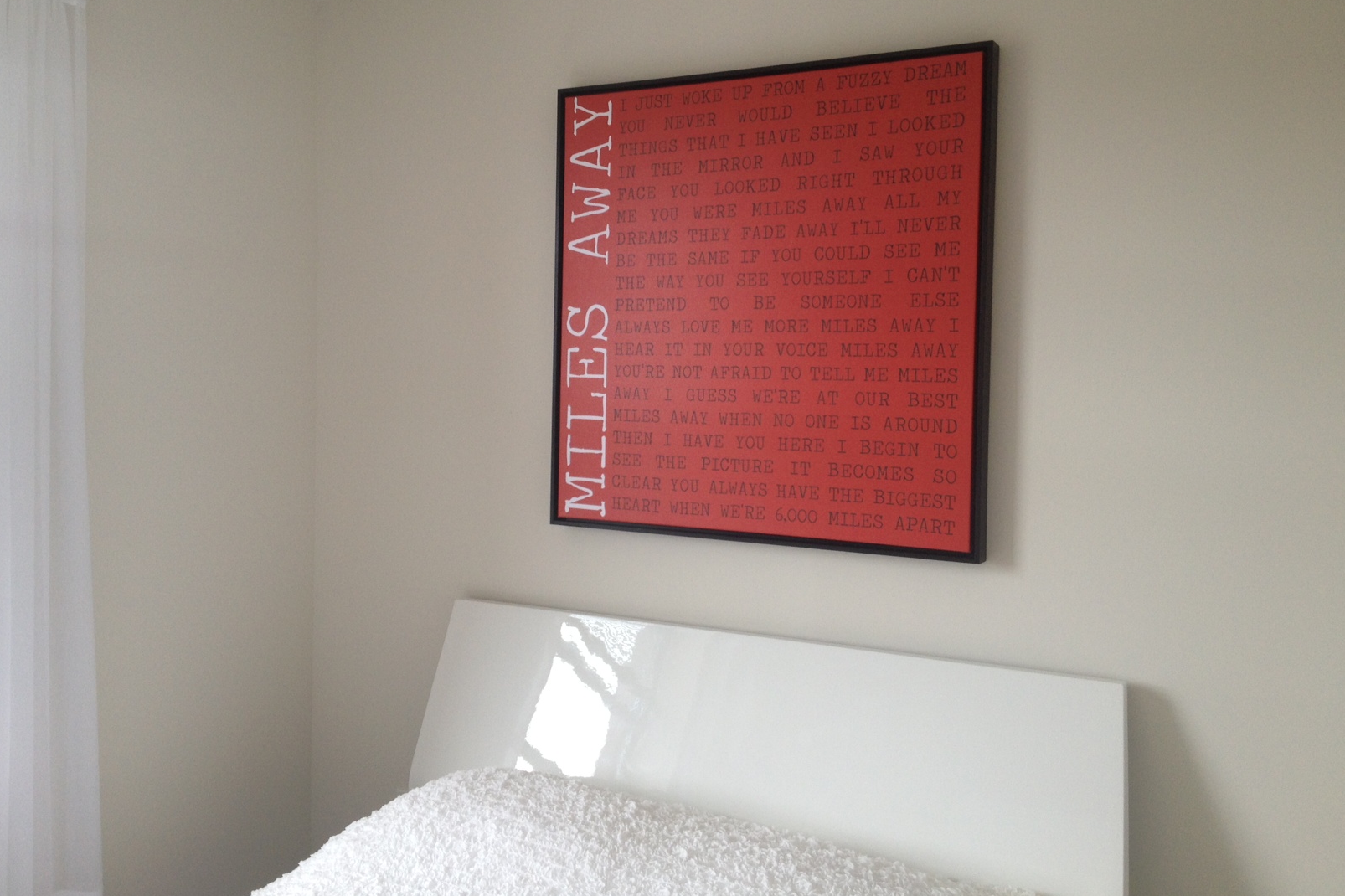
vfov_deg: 35.9
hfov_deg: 51.9
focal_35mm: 37
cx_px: 672
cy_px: 406
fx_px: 1382
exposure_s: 1/40
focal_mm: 4.28
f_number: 2.4
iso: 50
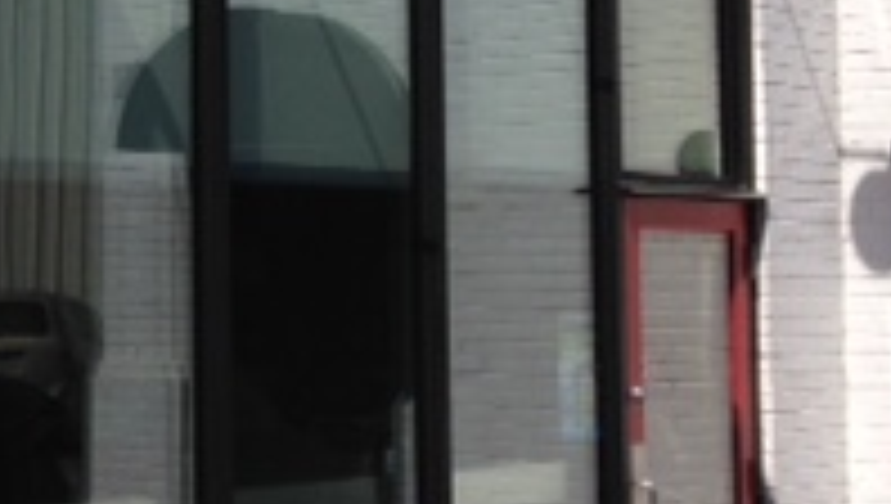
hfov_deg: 17.3
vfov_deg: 10.5
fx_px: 2744
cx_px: -261
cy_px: 99
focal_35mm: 116
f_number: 2.4
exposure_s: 1/3623
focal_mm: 4.12
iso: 50
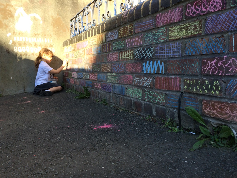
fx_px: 205
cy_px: 89
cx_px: 118
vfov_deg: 46.8
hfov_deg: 60.0
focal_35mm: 30
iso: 32
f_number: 2.2
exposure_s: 1/410
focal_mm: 4.15
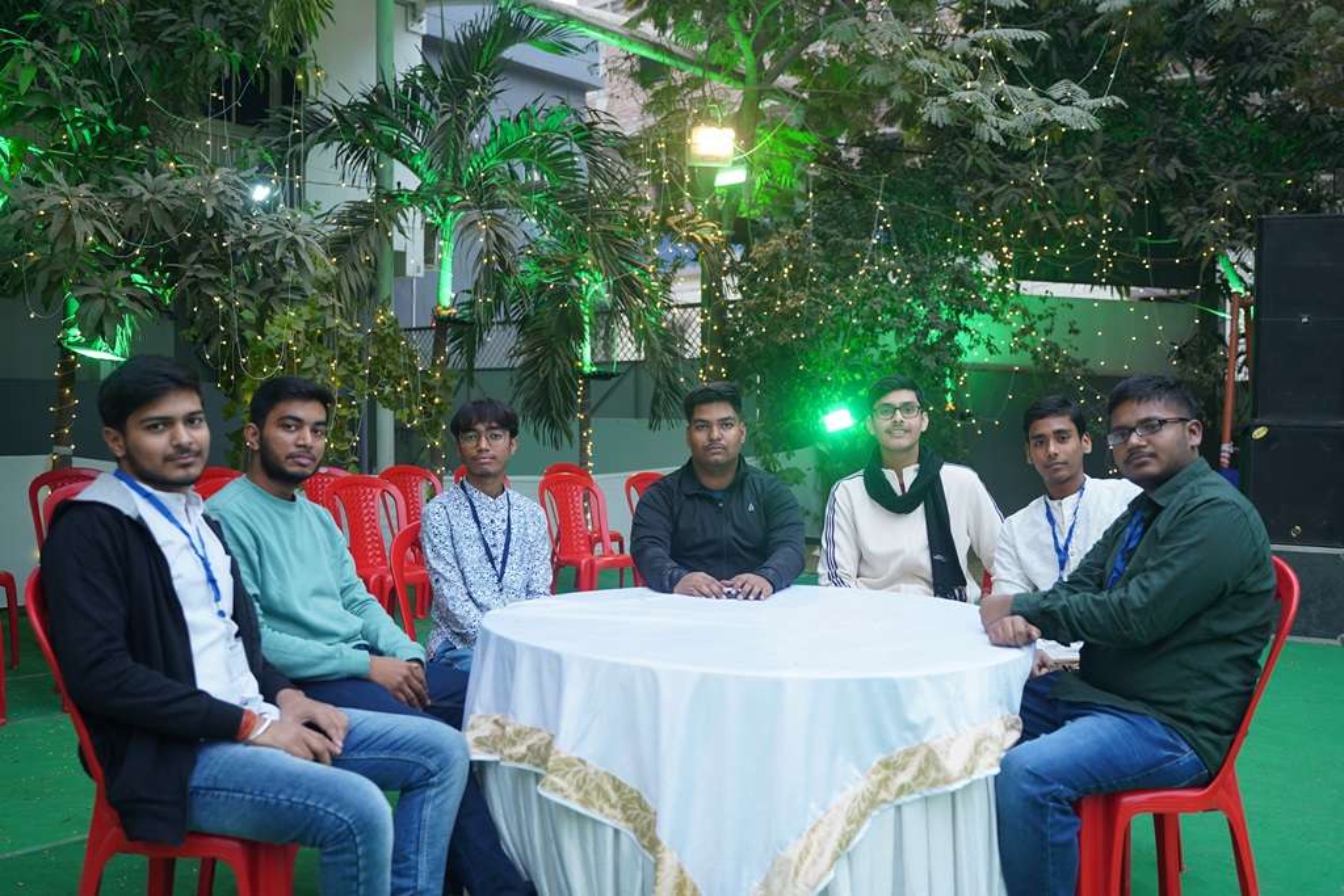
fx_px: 1195
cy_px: 448
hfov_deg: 58.7
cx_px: 672
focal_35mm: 32
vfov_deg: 41.1
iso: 125
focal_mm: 32
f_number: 2.8
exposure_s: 1/125
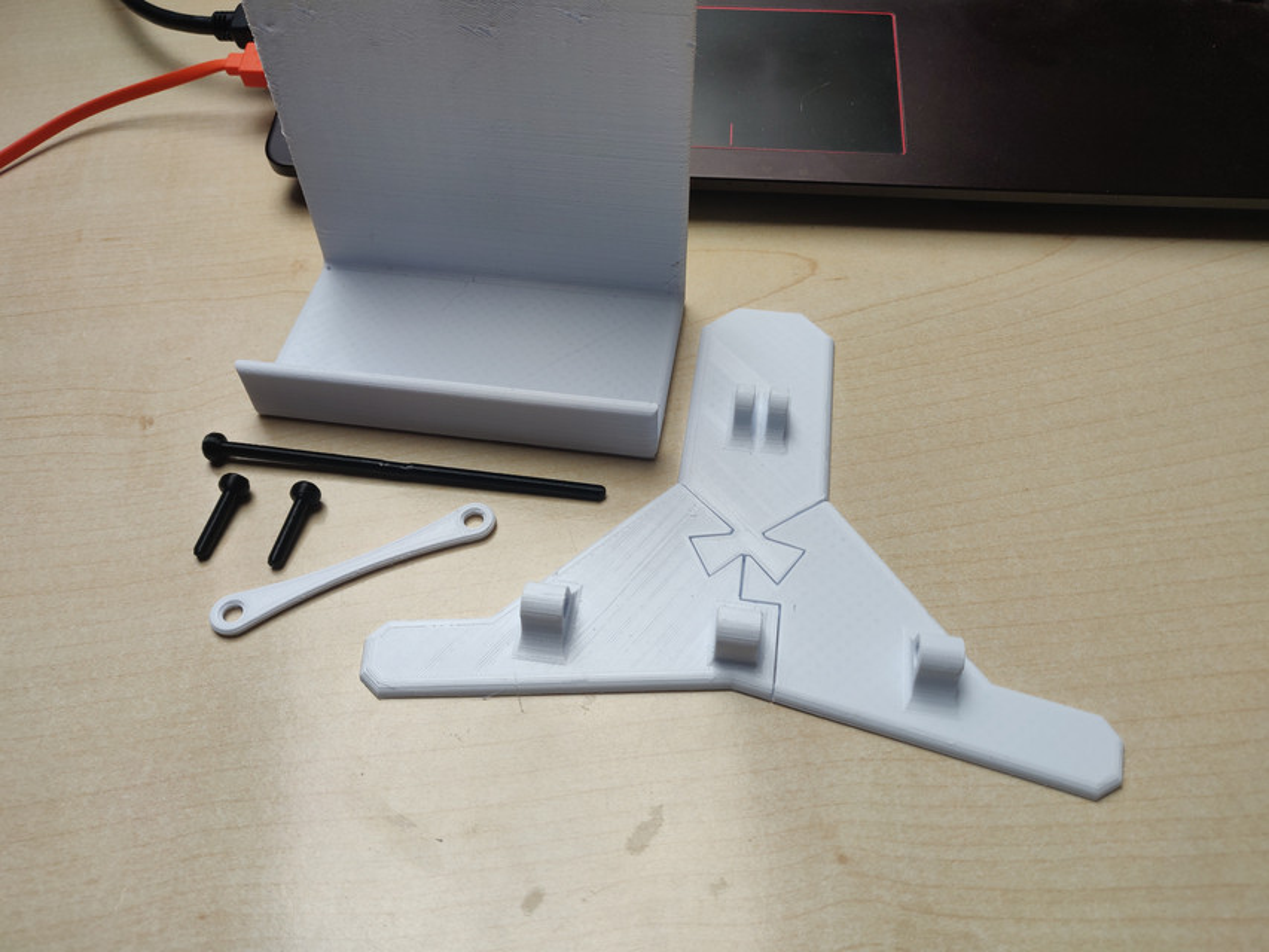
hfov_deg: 69.4
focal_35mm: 25
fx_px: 917
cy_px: 476
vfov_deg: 54.9
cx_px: 634
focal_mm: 4.25
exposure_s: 1/218
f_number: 1.7
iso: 100
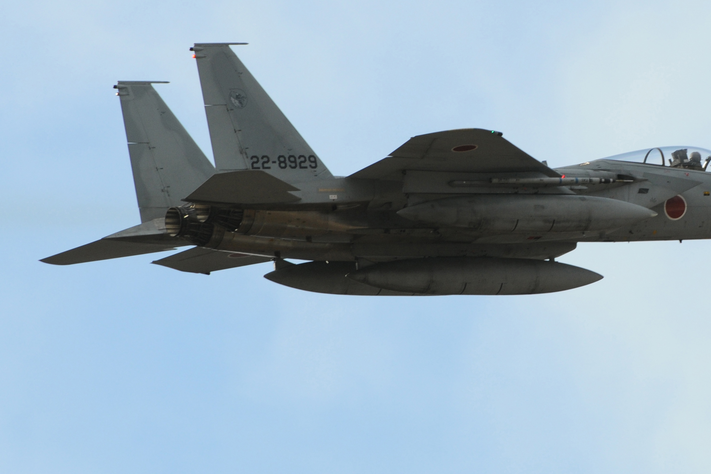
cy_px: 268
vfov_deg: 1.5
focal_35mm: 897
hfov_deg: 2.3
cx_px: 500
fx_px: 17714
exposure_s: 1/640
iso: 250
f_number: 5.6
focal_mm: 400
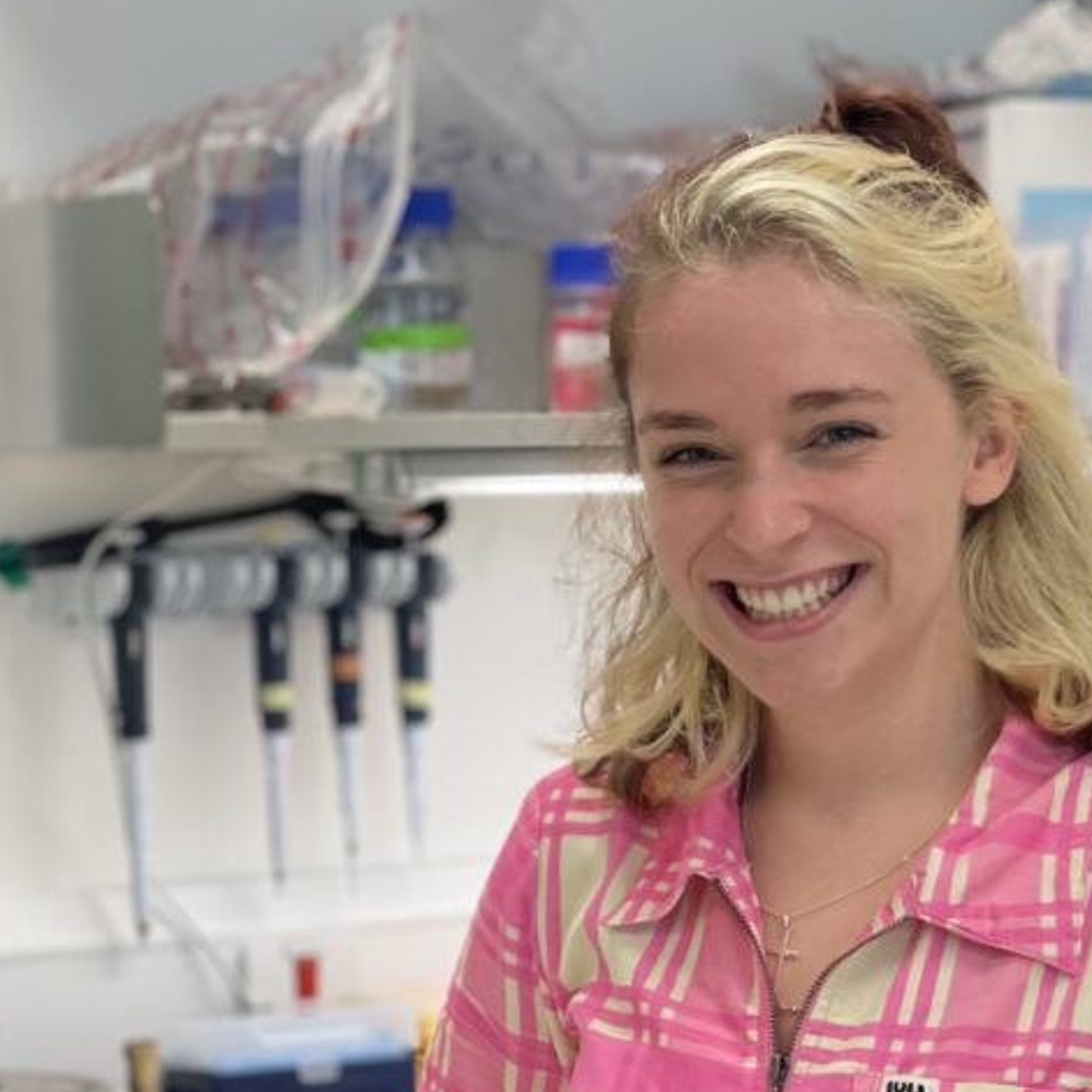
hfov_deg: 14.1
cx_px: 756
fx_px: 4390
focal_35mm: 123
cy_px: 524
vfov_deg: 14.2
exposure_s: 1/100
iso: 250
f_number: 2.2
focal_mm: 7.5
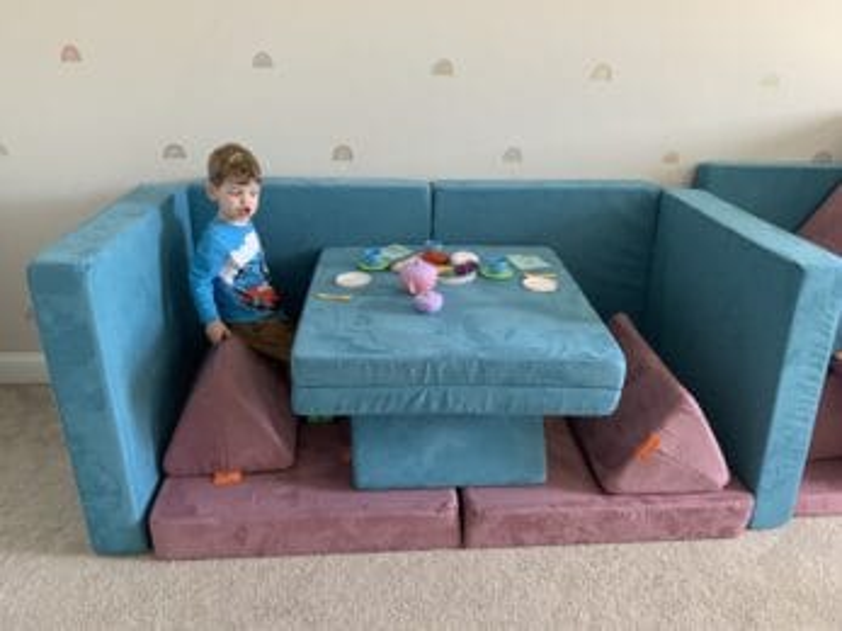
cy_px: 316
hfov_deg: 67.3
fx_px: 632
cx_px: 421
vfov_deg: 53.0
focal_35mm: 26
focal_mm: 4.25
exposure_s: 1/60
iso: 320
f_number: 1.8
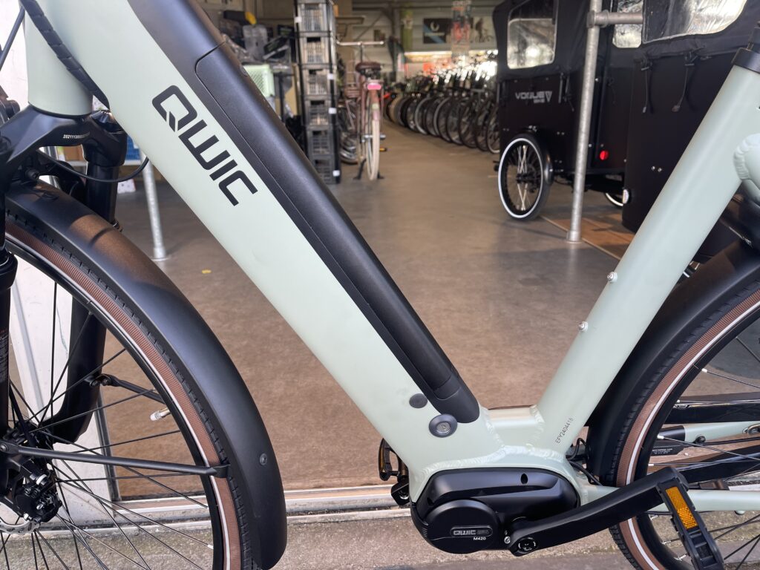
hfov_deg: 67.3
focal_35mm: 26
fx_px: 571
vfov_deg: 53.1
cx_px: 380
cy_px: 285
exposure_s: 1/121
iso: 50
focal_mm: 5.1
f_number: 1.6
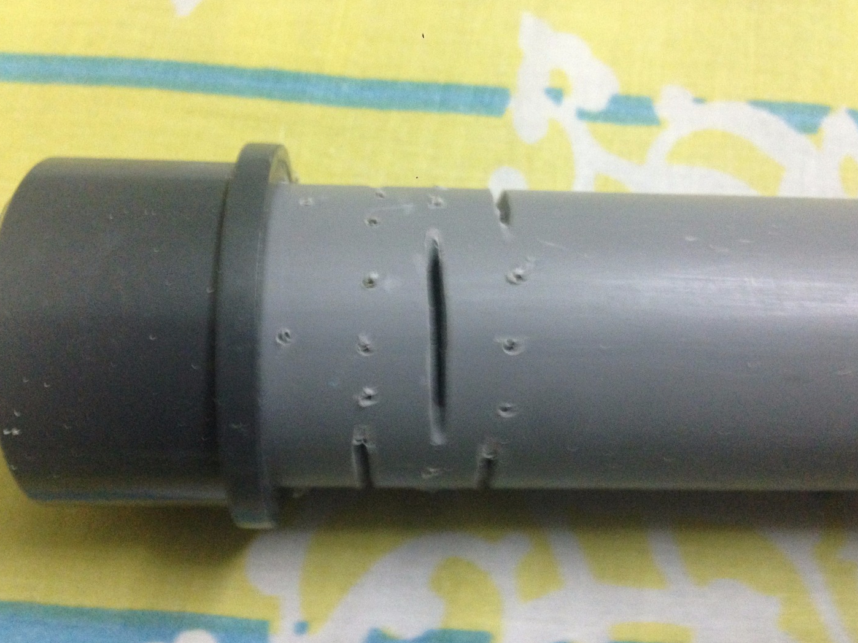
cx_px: 439
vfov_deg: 41.8
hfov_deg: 54.0
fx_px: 843
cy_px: 321
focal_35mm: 34
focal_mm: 4.12
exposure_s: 1/15
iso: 400
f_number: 2.4
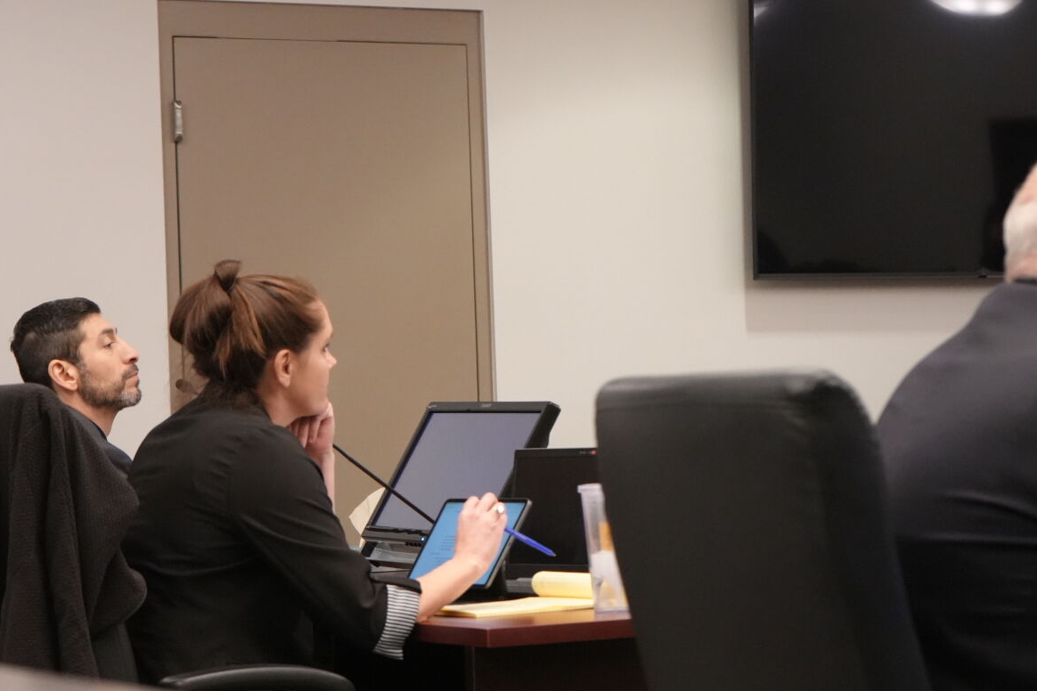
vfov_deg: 12.9
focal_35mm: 106
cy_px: 445
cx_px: 463
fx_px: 3053
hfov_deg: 19.3
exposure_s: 1/160
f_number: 5.6
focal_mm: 70
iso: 6400
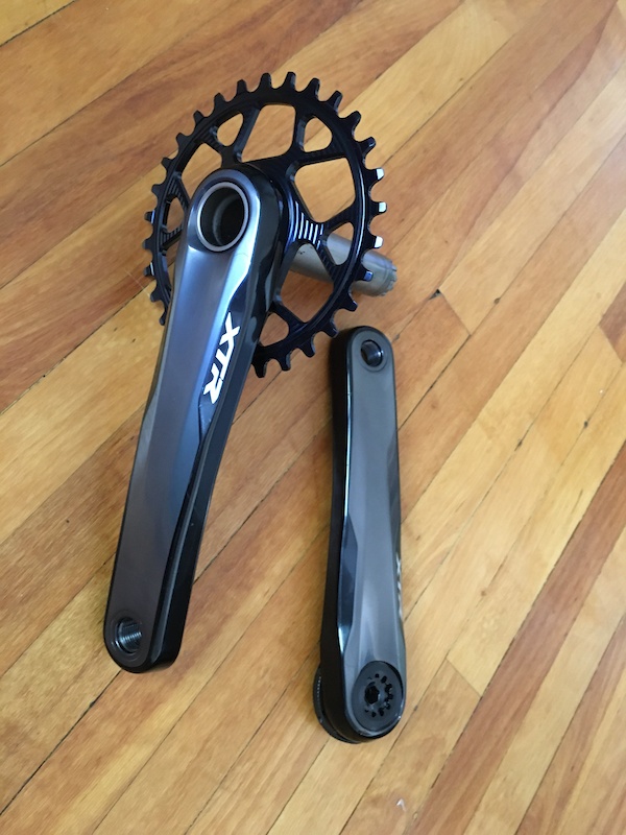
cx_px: 313
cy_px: 418
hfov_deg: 48.2
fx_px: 699
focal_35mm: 29
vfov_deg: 61.7
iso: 400
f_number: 2.2
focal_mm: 4.15
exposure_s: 1/15
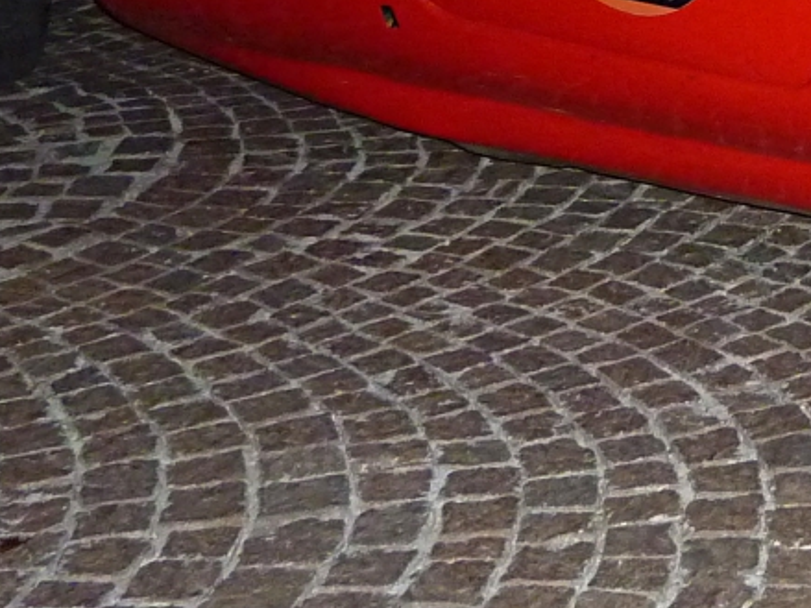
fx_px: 2131
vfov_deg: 15.4
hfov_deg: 19.4
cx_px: 1142
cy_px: -188
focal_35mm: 91
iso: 400
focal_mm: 4.1
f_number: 3.3
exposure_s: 1/30
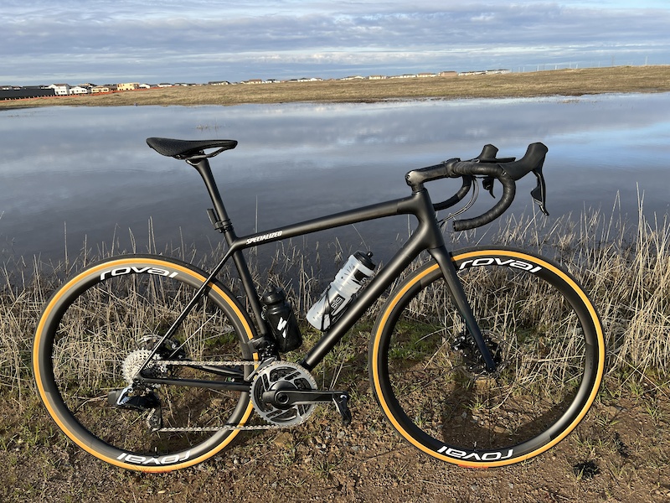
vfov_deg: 53.1
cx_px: 335
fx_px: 503
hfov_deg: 67.3
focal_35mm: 26
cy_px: 252
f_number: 1.5
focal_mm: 5.7
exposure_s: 1/1698
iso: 50
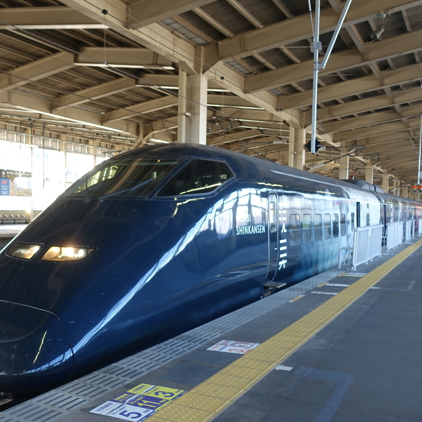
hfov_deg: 44.4
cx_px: 145
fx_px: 510
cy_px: 239
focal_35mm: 37
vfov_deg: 44.8
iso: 125
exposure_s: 1/30
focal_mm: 8.8
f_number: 2.8
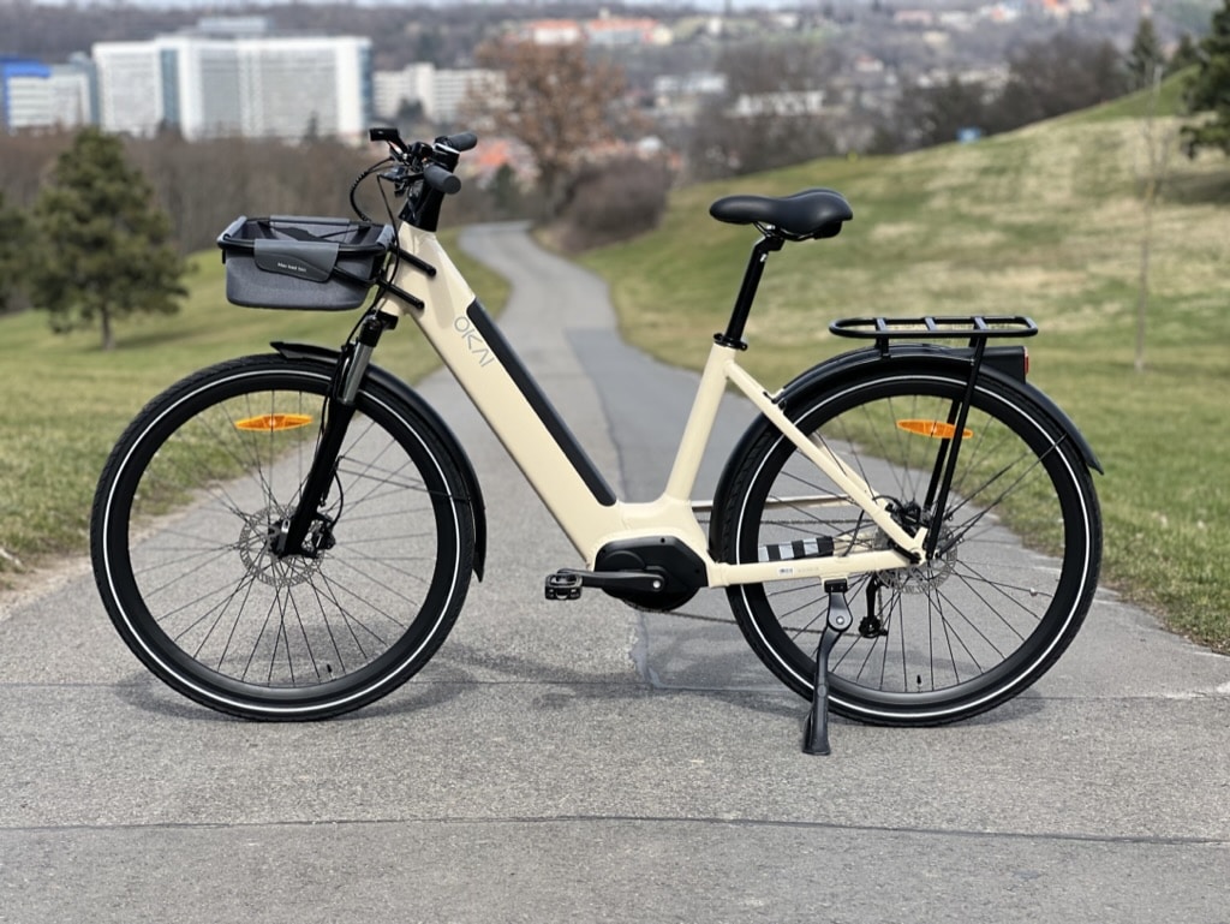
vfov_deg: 19.2
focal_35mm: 77
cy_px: 462
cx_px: 615
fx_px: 2737
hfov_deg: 25.3
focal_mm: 9
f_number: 2.8
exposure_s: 1/388
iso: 32
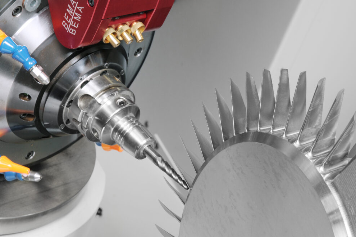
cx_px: 173
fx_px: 1195
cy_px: 117
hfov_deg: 16.9
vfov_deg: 11.3
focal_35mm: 121
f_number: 16
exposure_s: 1/8
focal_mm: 78
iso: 200
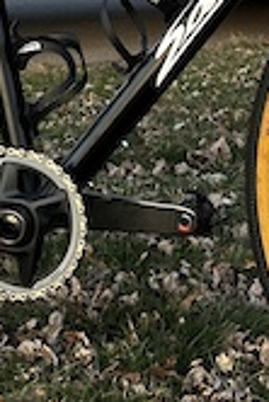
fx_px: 1454
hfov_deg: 10.5
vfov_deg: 15.1
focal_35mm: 130
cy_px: -109
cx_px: 204
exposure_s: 1/121
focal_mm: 5.7
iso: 40
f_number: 1.5
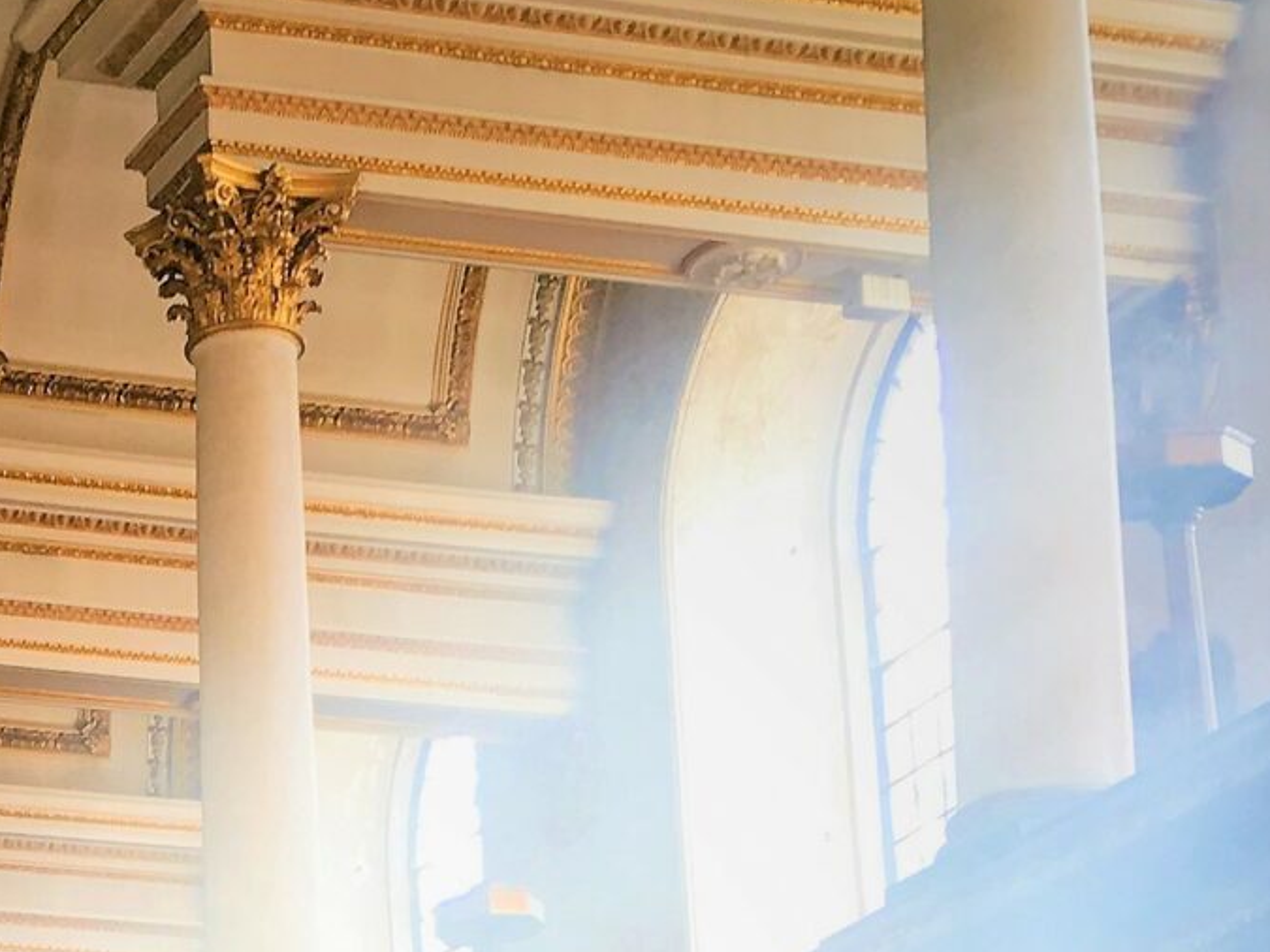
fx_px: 4035
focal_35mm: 110
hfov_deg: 16.7
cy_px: 1358
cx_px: -463
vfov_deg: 12.9
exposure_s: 1/50
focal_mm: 4.15
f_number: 2.2
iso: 32
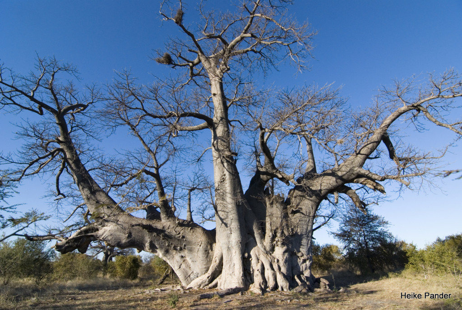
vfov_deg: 72.2
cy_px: 155
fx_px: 212
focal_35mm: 16
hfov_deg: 94.9
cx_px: 231
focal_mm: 11
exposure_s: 1/500
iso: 400
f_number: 7.1
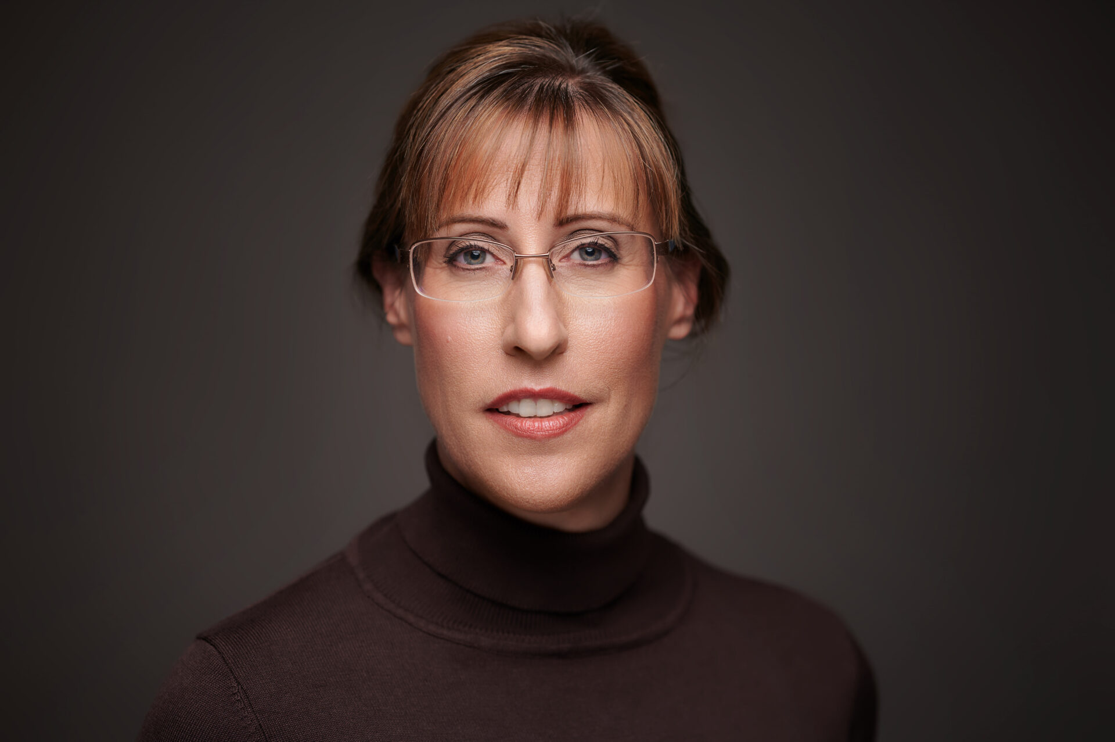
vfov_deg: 16.0
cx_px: 558
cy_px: 371
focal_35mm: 85
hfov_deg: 23.9
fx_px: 2631
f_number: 2.5
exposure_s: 1/800
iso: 100
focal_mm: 85
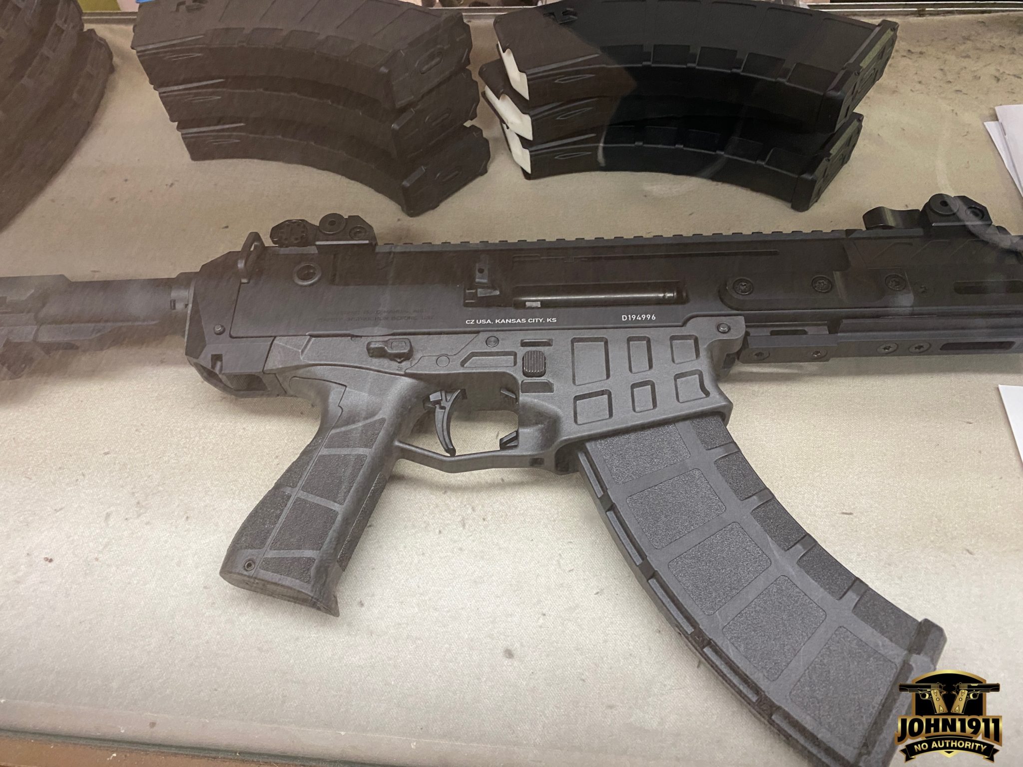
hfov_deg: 67.3
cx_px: 512
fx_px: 768
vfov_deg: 53.1
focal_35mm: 26
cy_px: 384
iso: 250
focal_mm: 4.25
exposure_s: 1/60
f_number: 1.8
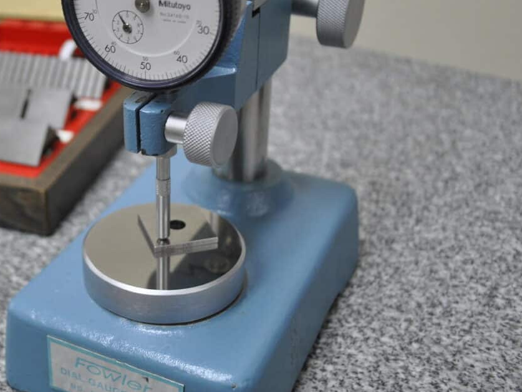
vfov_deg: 27.4
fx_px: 799
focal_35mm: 53
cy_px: 150
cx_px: 81
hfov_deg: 34.7
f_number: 3.8
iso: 200
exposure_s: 1/50
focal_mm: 20
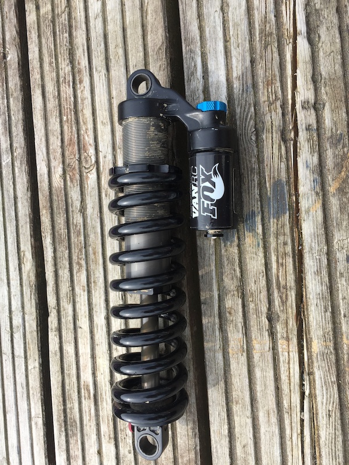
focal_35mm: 29
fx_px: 390
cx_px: 174
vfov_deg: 61.7
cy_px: 232
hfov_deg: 48.2
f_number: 2.2
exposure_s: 1/719
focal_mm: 4.15
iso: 32
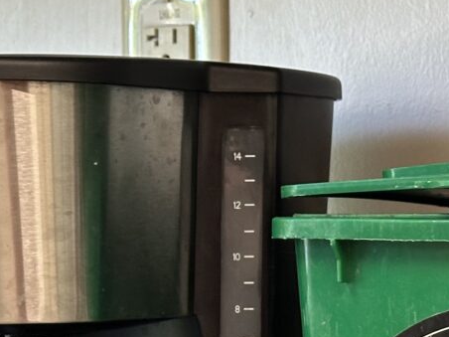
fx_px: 2114
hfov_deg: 12.1
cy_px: 485
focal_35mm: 163
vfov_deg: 8.9
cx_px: 269
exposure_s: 1/40
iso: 200
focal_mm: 6.86
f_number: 1.78
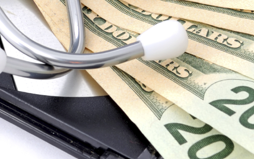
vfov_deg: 5.1
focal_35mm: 254
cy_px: -66
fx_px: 1758
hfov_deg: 8.3
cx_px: 123
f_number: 9
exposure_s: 1/125
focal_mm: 48
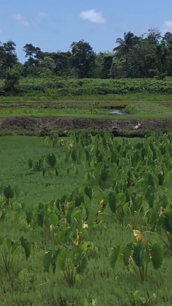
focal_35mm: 100
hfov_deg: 12.0
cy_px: 17
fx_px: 811
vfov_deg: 20.8
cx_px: 148
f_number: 1.8
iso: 20
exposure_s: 1/1517
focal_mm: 4
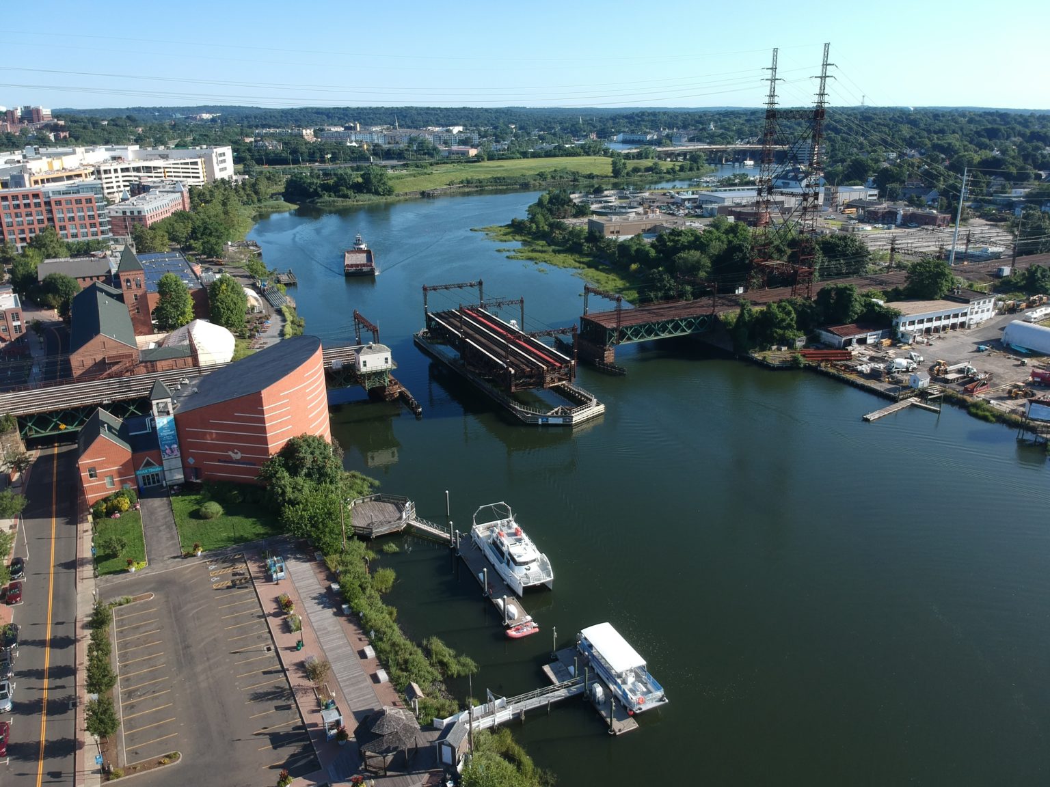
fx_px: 758
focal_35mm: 25
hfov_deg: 69.4
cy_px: 394
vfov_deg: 54.9
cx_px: 525
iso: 100
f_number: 2.6
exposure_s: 1/640
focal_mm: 4.49
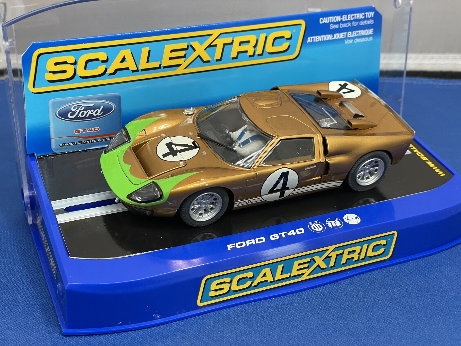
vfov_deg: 28.0
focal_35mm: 52
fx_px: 693
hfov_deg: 36.8
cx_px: 230
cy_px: 173
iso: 125
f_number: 2
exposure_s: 1/60
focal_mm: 6
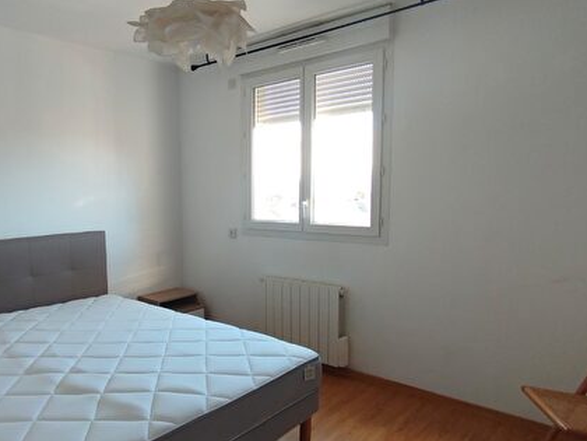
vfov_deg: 54.7
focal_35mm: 25
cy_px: 251
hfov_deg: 68.1
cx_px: 214
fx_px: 424
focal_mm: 1.65
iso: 100
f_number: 2.2
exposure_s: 1/50
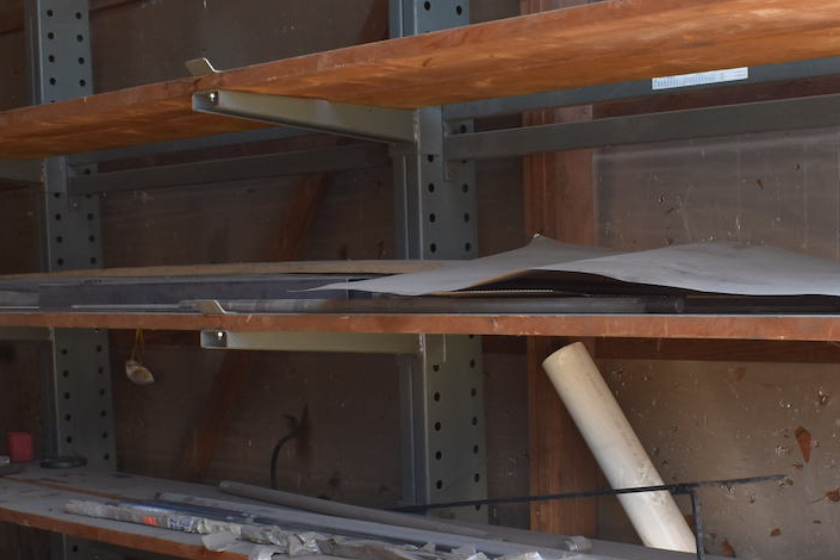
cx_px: 500
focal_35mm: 62
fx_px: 1447
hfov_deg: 32.3
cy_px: 405
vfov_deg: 21.8
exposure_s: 1/200
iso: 400
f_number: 7.1
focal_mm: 18
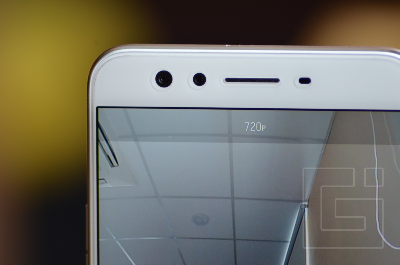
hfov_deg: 5.1
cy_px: 132
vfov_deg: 3.4
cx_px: 200
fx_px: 4491
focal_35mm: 405
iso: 500
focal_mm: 270
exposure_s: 1/100
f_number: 5.3
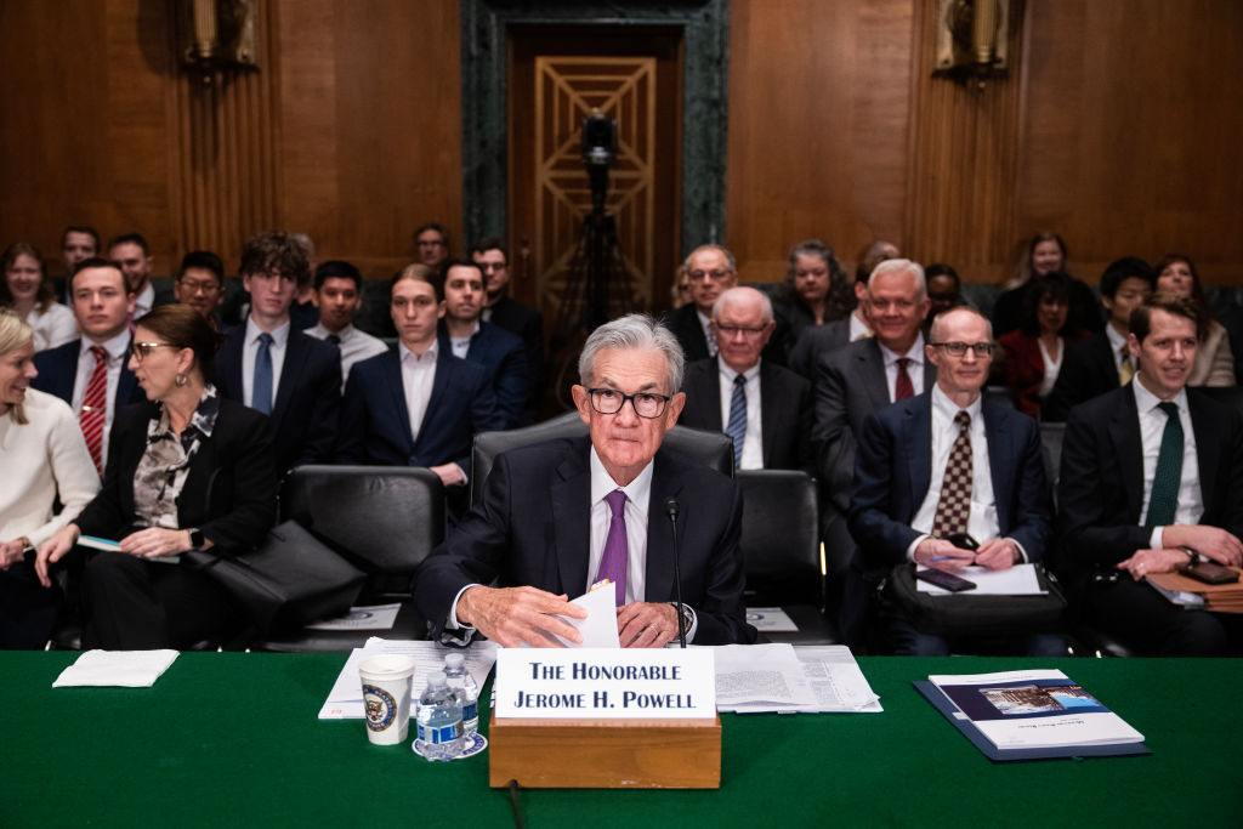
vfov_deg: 34.2
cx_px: 622
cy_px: 414
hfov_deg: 49.5
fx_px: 1347
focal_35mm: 39
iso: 3200
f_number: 2.8
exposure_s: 1/400
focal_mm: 39
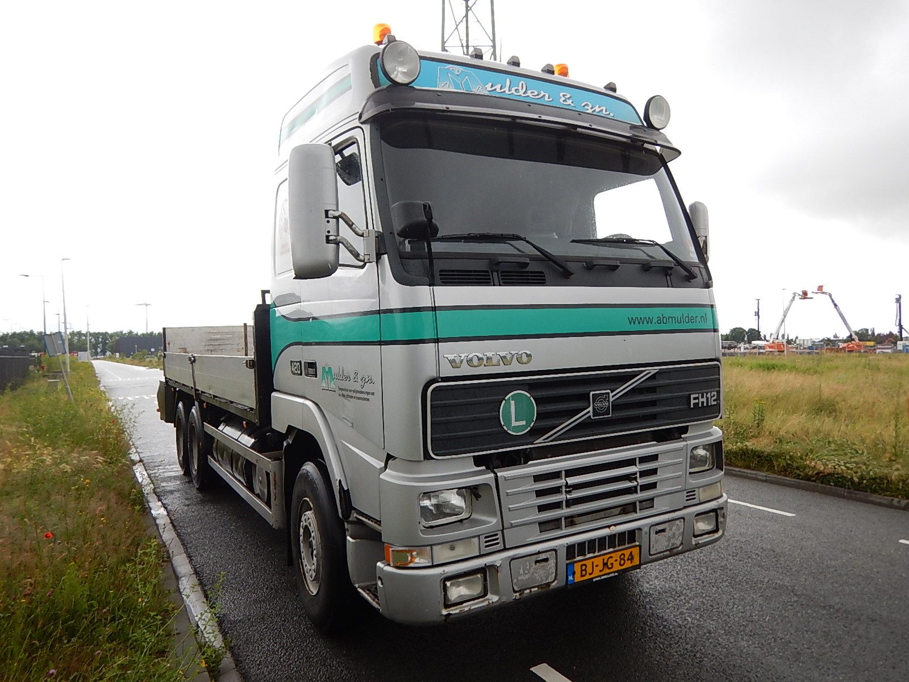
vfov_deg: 56.8
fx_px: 630
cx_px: 454
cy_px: 341
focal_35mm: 24
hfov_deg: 71.6
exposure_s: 1/800
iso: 125
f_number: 2.8
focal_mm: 4.3
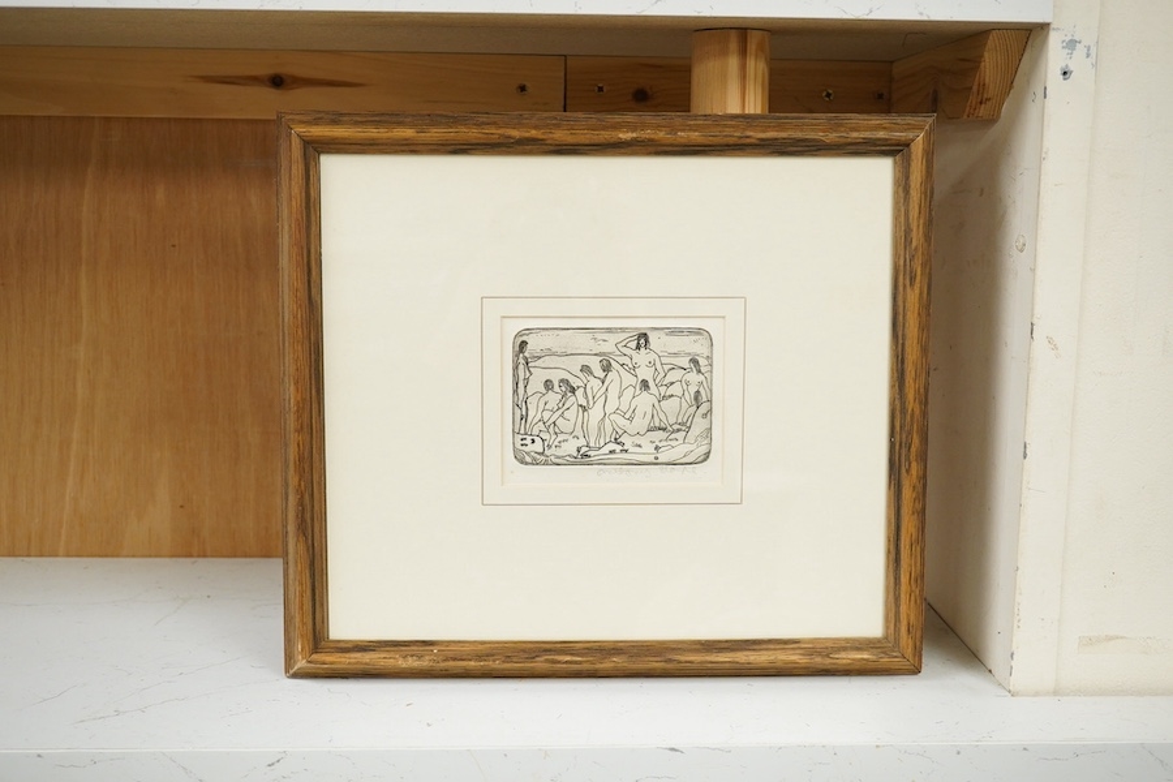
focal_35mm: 45
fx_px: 1466
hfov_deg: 43.6
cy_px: 391
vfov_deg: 29.9
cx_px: 586
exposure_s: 1/125
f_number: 7.1
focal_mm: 30
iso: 1250
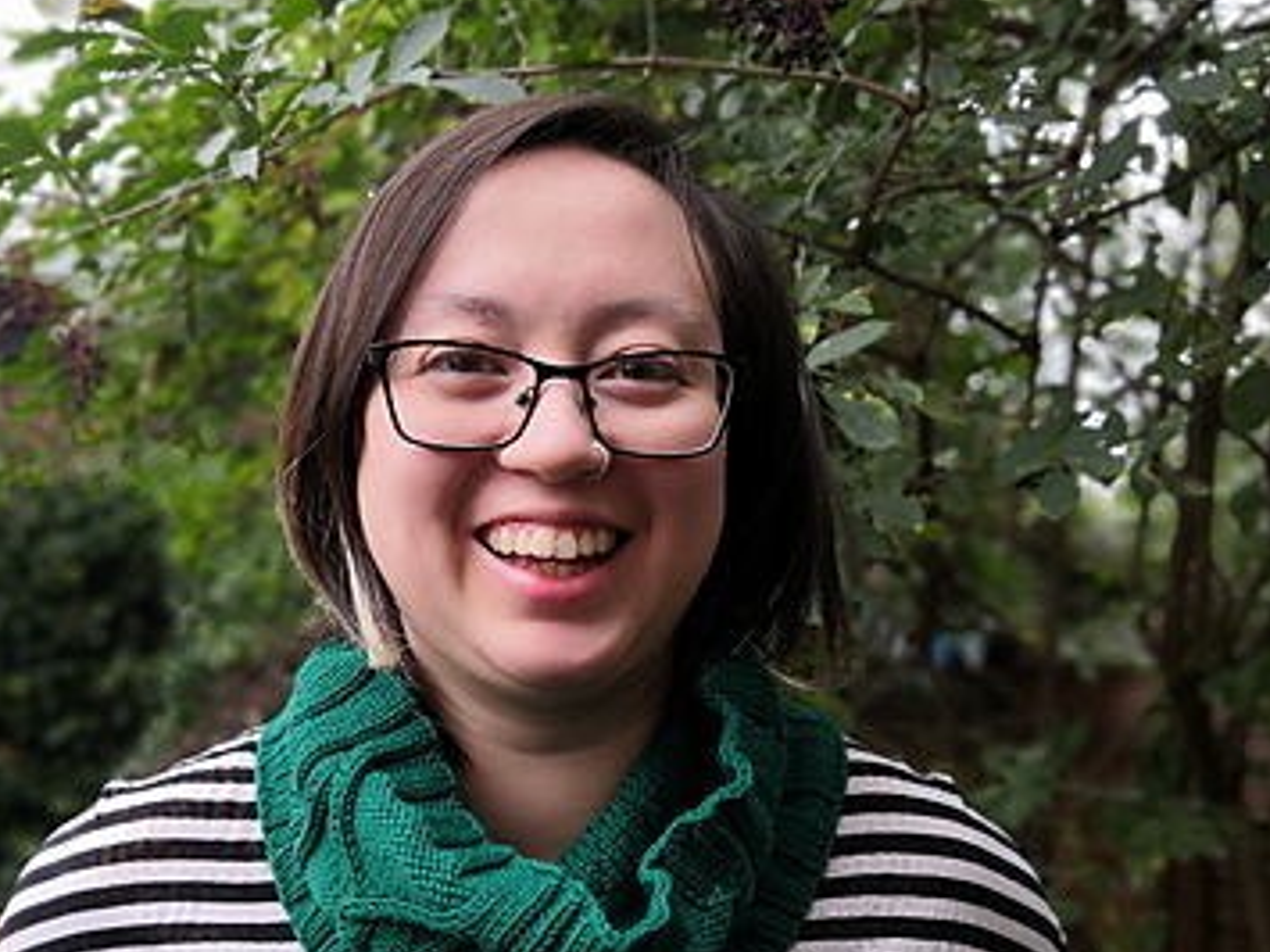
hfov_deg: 48.8
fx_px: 1394
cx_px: 537
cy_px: 557
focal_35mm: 38
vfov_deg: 37.6
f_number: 1.8
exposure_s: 1/120
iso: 100
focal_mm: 3.95
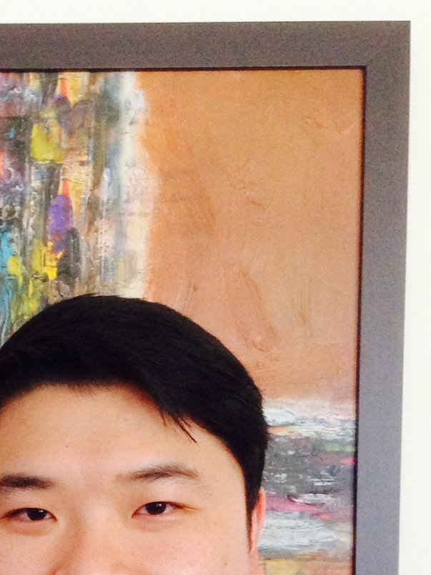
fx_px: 1396
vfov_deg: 22.1
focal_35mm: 84
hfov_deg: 17.1
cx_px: -6
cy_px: 623
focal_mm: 4.12
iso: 320
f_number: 2.4
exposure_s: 1/20
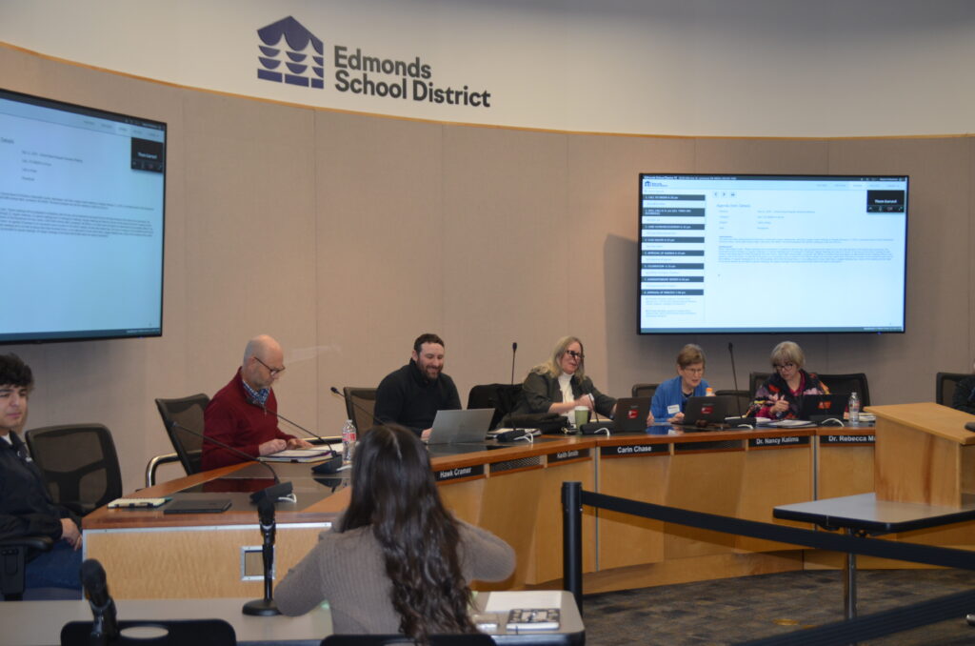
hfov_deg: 37.9
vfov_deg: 25.6
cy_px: 323
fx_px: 1419
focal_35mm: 52
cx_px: 488
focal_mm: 35
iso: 450
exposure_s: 1/60
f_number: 4.2
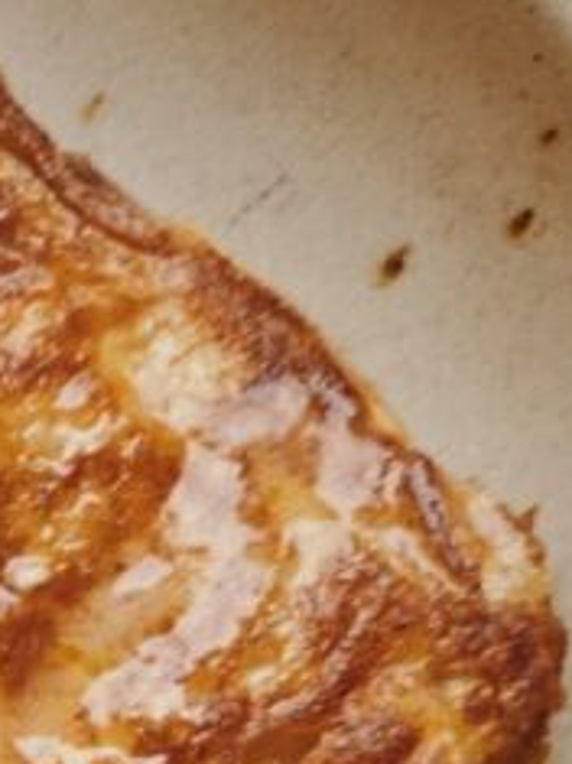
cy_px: 1561
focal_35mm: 170
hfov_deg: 8.3
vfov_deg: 10.6
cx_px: -585
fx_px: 3749
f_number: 1.8
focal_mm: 4.25
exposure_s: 1/121
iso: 40
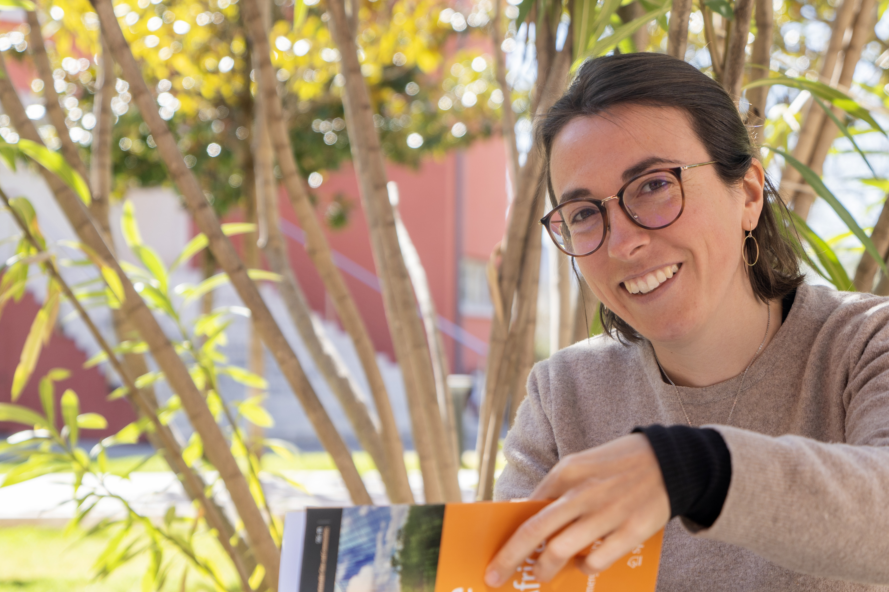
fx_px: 1827
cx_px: 478
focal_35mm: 74
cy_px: 401
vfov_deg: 18.4
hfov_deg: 27.3
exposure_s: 1/250
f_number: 4
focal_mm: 53
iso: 125
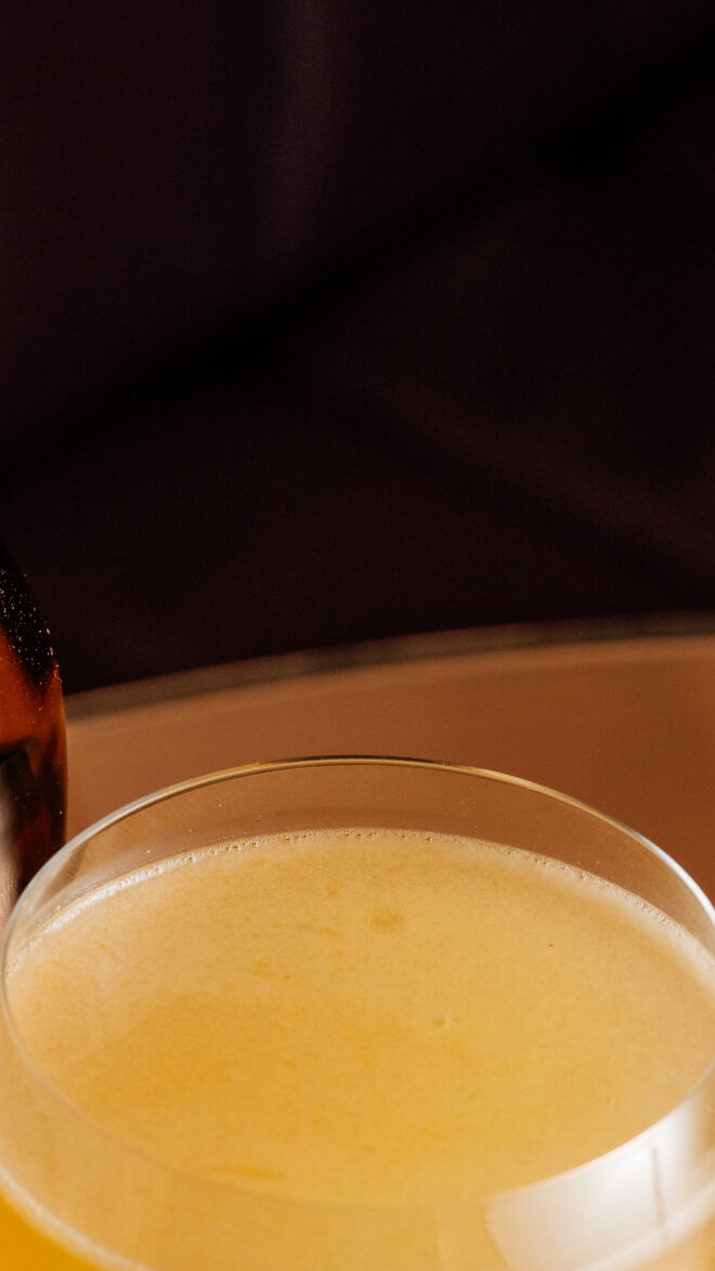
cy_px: 1139
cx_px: -81
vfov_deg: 8.9
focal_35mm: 240
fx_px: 8087
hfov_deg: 5.0
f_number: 8
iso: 500
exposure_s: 1/50
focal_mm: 105
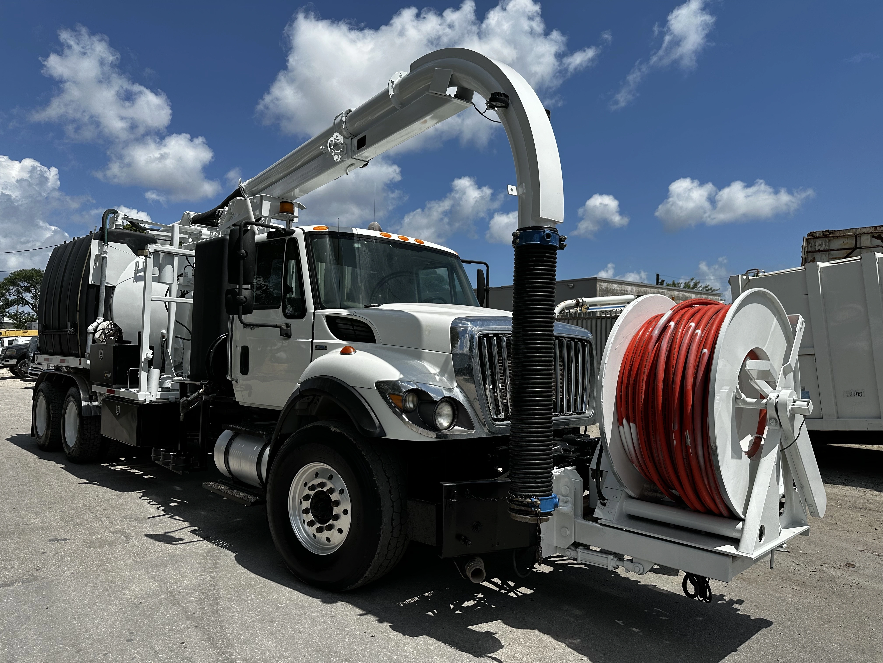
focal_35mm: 24
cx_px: 442
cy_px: 332
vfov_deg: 56.8
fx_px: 612
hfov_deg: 71.6
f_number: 1.78
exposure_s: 1/7042
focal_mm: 6.86
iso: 80
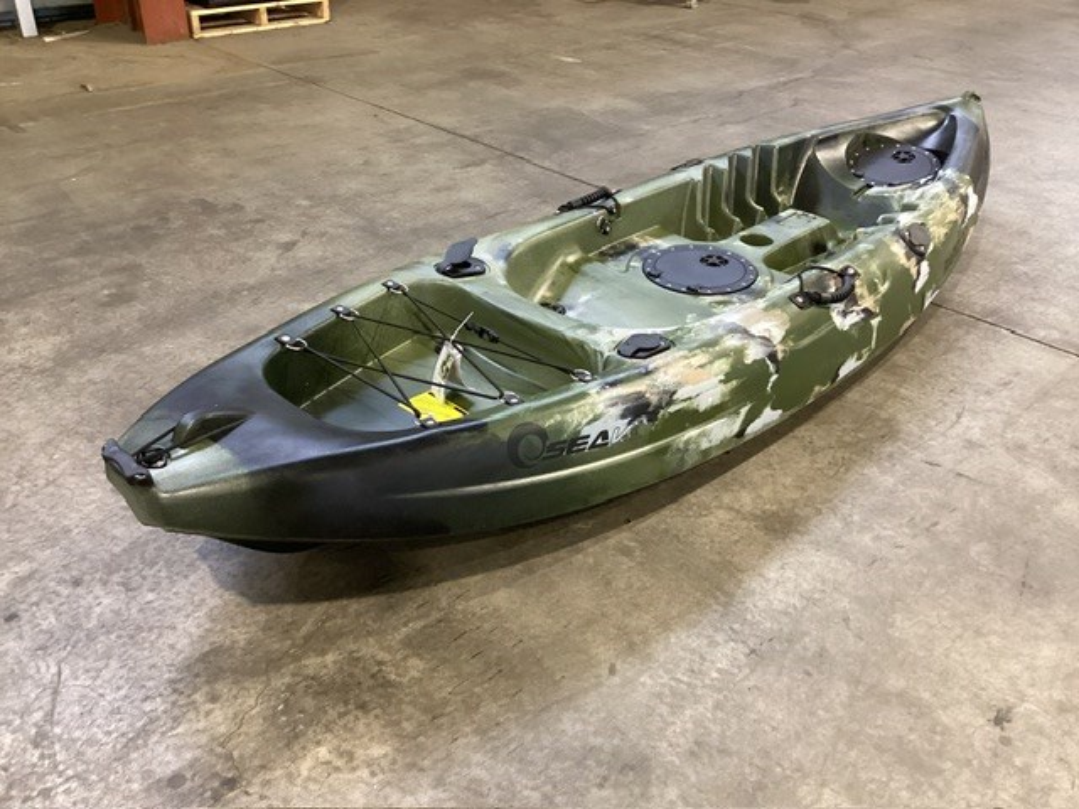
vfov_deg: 45.4
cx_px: 540
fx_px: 966
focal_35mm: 31
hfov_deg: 58.4
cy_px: 404
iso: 400
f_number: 2.4
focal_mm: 3.3
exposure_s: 1/33
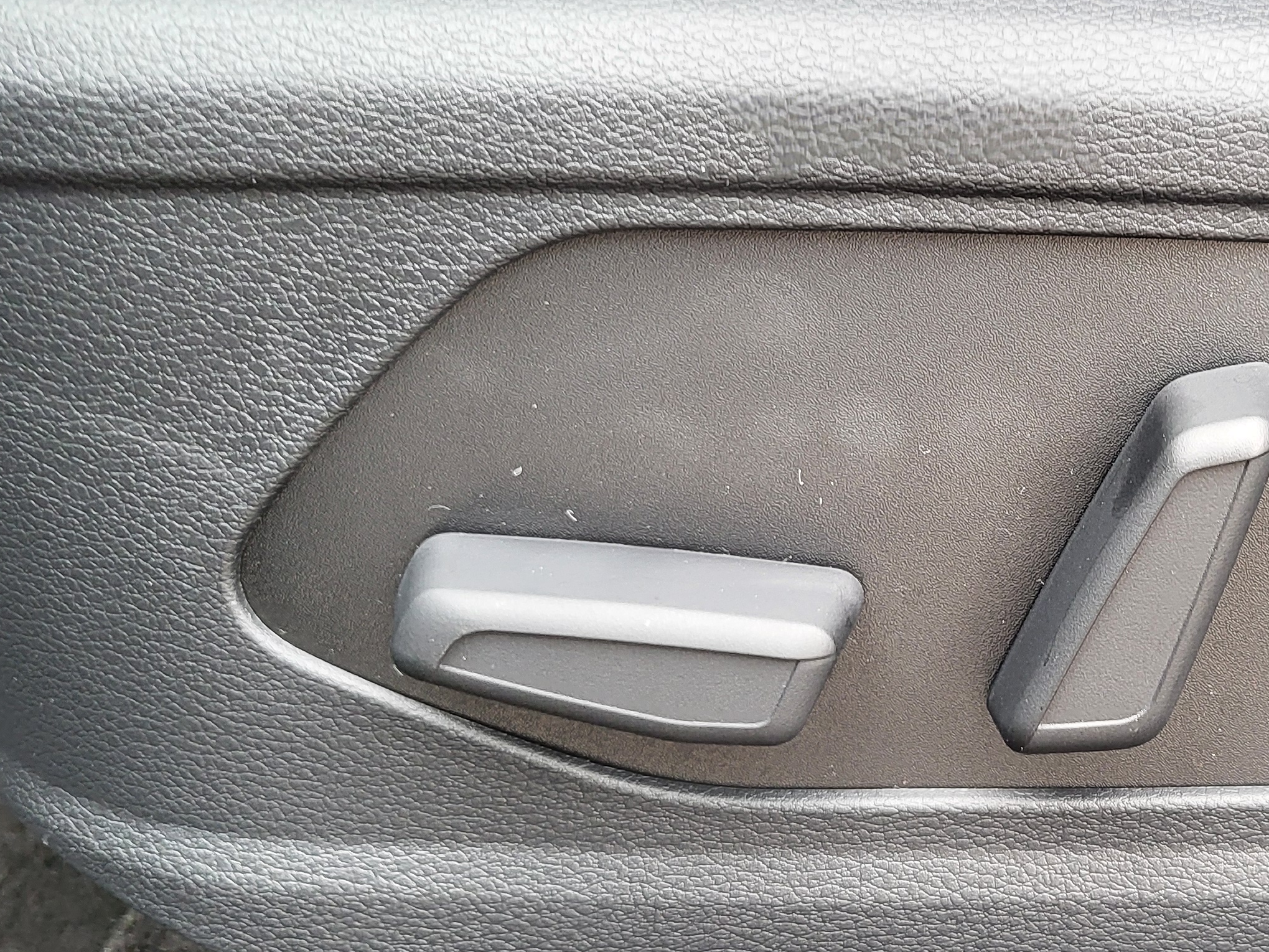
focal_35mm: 51
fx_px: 1870
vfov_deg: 28.5
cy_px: 559
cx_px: 1157
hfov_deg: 35.2
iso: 200
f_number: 1.8
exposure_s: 1/120
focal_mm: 5.4
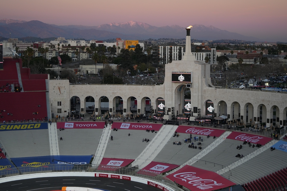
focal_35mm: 70
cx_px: 144
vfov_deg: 19.5
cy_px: 96
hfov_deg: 28.8
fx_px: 558
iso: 800
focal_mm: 70
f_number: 2.8
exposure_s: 1/1000
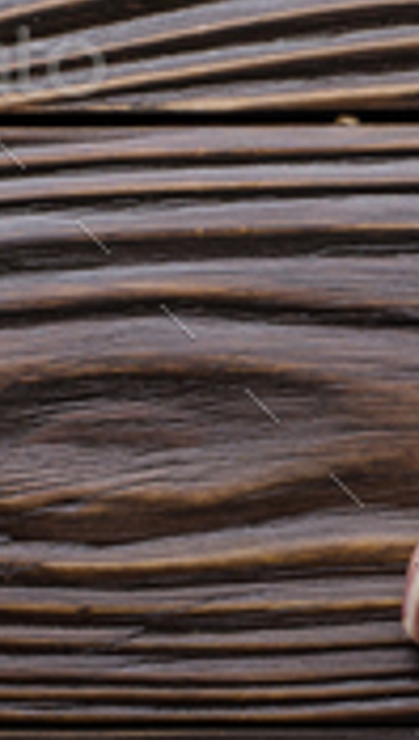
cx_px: 538
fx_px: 5192
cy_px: 260
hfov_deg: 4.6
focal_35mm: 264
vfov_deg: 8.2
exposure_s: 1/250
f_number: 8
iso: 100
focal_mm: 50
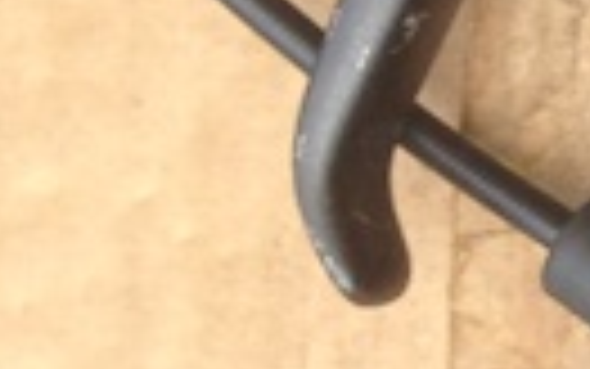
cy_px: 40
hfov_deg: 8.8
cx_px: 1464
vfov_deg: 6.1
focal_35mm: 214
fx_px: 3442
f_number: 2.4
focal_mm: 4.12
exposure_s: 1/165
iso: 50
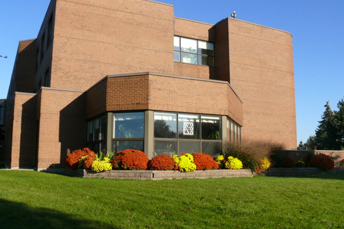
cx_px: 172
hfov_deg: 51.9
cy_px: 115
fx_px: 354
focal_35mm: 37
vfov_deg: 36.0
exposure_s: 1/320
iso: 100
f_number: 5.6
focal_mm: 7.4
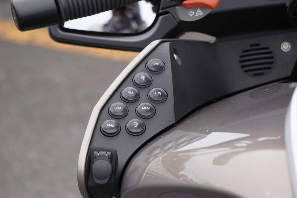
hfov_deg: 13.3
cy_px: 99
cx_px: 148
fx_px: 1275
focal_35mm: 154
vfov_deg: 8.9
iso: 400
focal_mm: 103
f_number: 5.6
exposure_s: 1/160
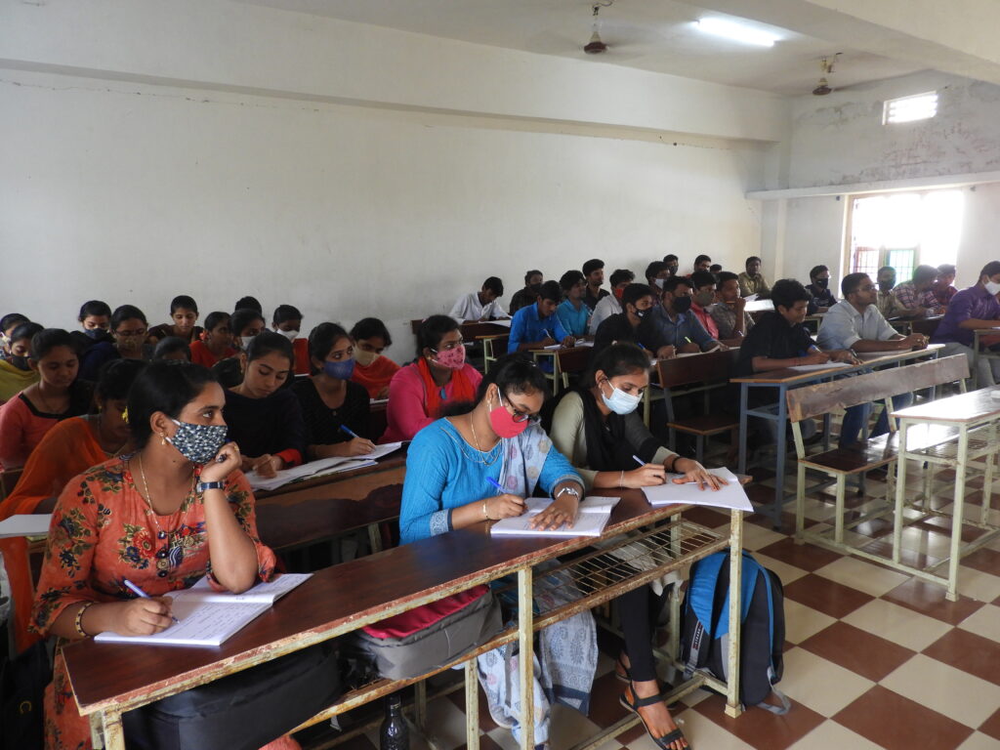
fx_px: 693
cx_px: 500
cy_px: 375
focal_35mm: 24
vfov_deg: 56.8
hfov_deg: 71.6
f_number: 3.3
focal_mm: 4.3
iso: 280
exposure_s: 1/30
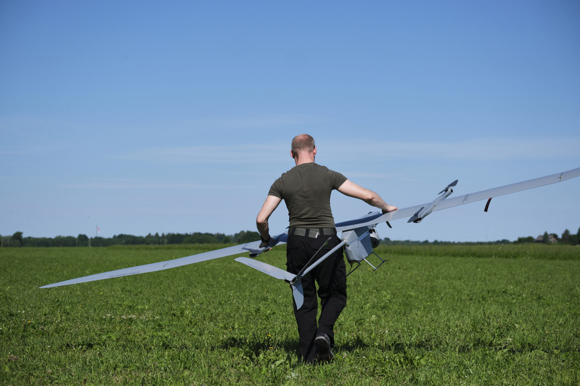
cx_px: 290
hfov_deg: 27.0
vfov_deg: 18.2
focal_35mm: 75
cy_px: 193
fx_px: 1208
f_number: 4
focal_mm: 50
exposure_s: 1/2500
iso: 200
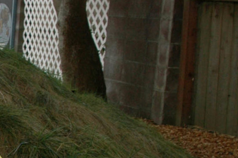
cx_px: -79
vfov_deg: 11.1
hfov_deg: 15.9
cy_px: 150
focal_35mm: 122
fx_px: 806
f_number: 5.6
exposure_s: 1/125
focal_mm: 18
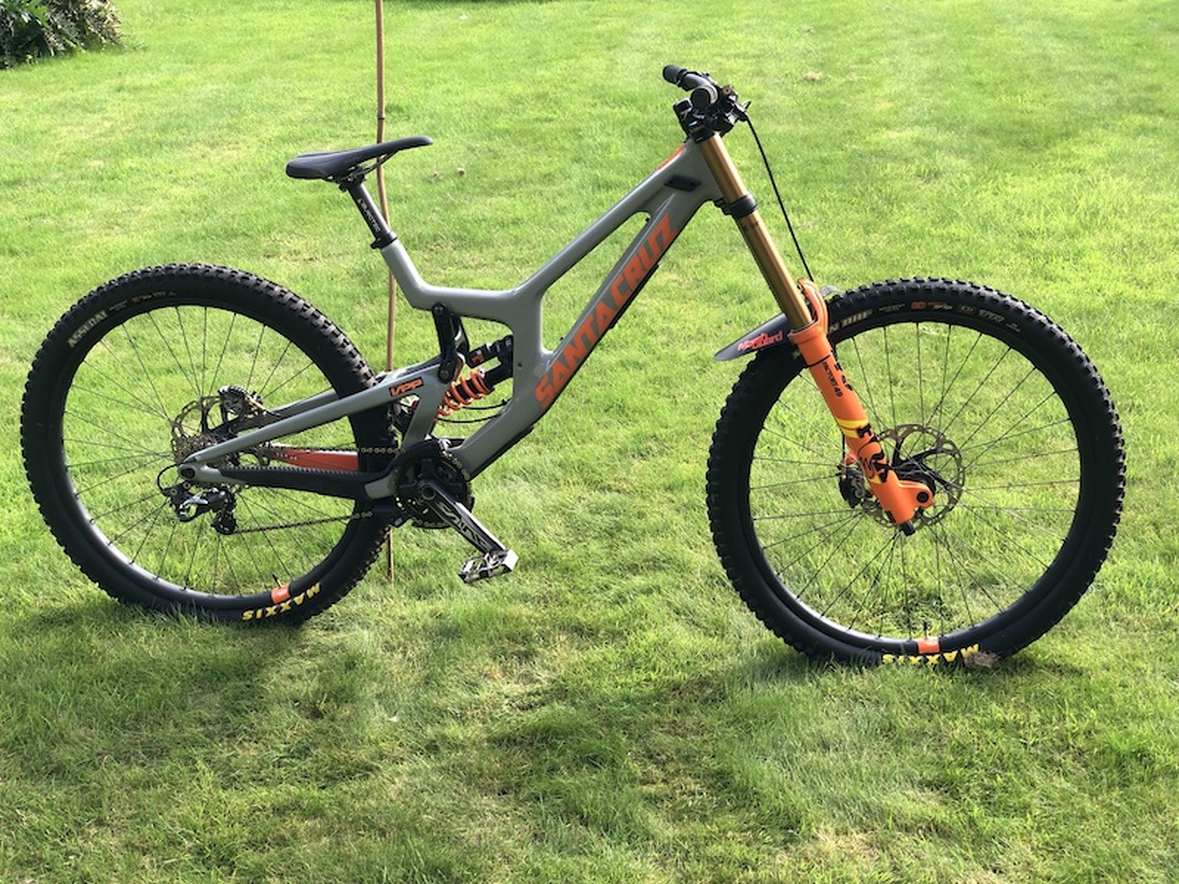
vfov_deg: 28.0
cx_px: 590
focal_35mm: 52
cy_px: 442
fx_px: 1771
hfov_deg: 36.8
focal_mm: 6
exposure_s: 1/129
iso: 16
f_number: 2.4
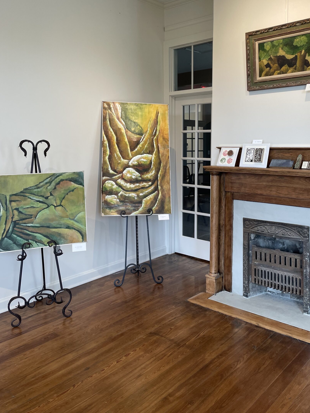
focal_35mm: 31
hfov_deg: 45.3
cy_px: 171
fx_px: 370
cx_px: 177
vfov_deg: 58.0
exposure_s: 1/120
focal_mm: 4.2
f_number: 1.6
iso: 64
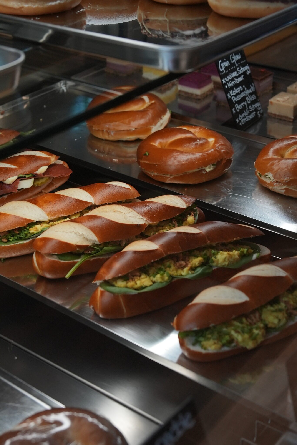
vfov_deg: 35.0
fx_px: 705
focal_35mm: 57
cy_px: 222
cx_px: 148
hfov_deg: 23.8
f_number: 6.3
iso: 1000
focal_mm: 38
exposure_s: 1/250
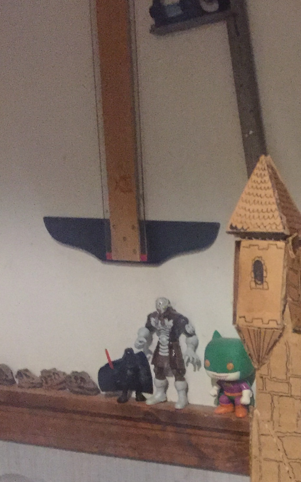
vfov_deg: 28.9
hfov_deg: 17.9
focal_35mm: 68
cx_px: 392
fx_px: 893
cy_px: 445
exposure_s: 1/15
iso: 400
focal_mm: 4.15
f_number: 2.2
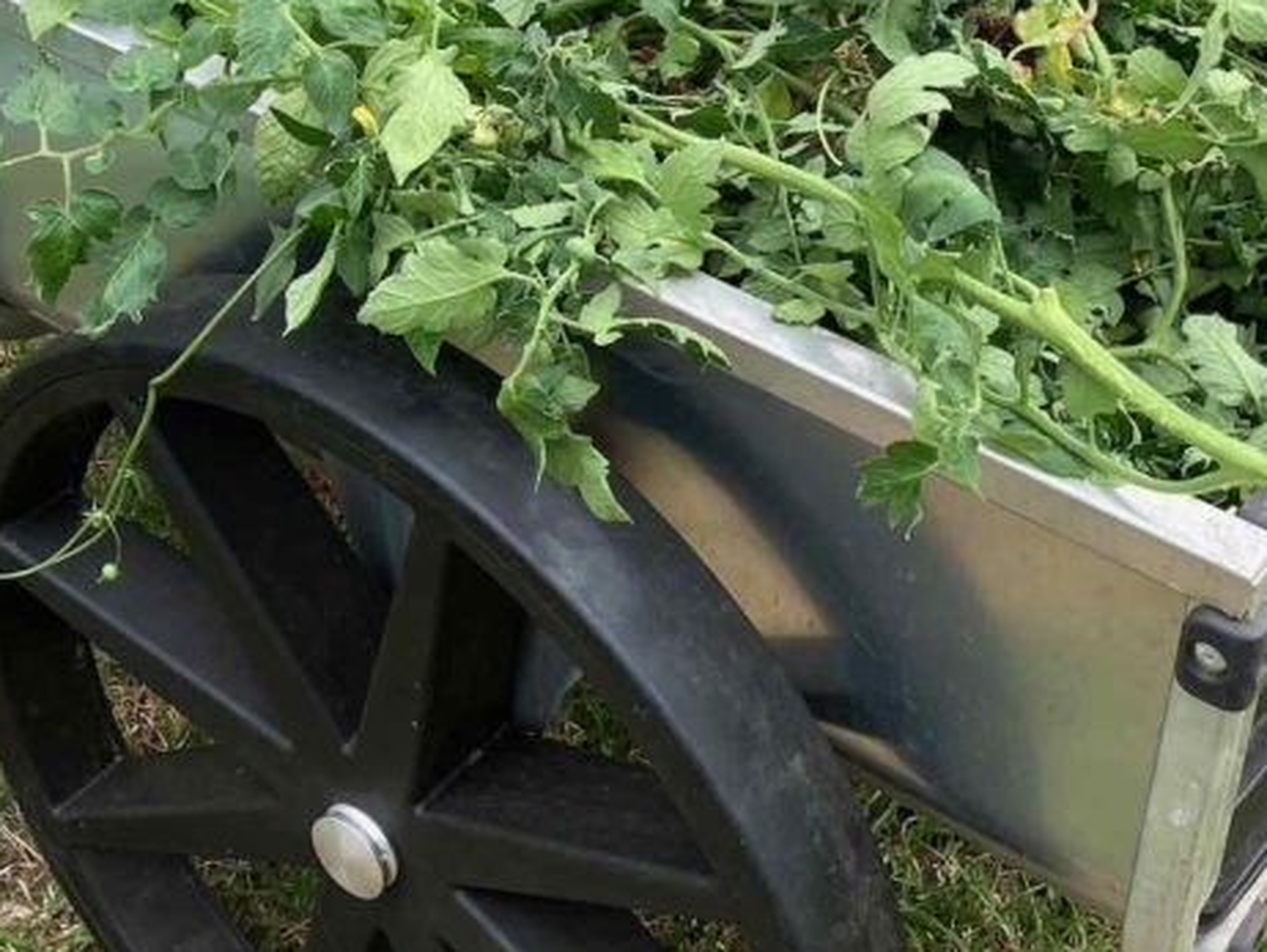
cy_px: 19
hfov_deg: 31.2
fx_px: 2270
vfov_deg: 22.8
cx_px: 631
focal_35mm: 62
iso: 20
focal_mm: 3.99
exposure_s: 1/564
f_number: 1.8
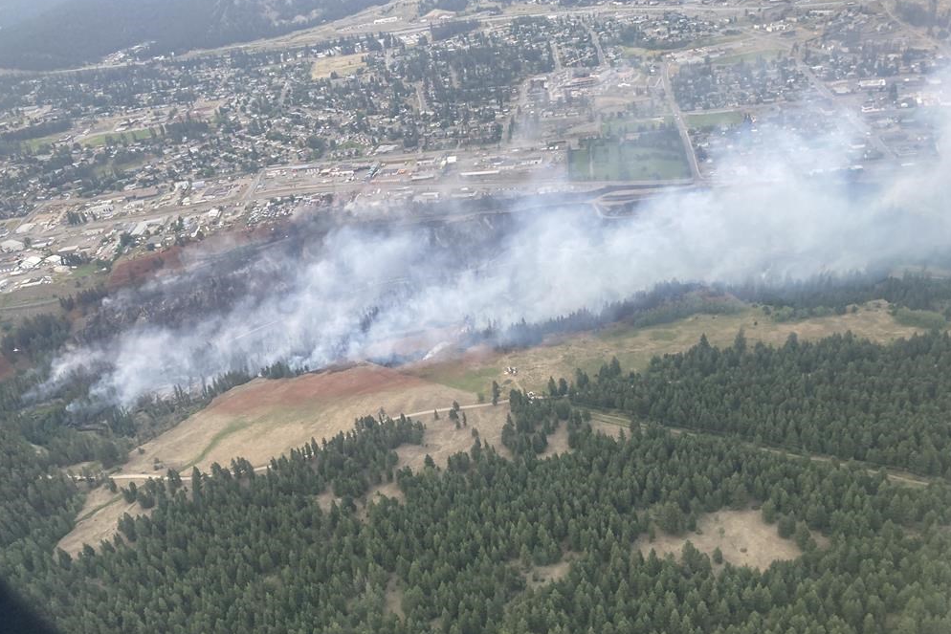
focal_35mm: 30
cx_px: 465
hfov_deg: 61.9
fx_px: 793
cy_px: 322
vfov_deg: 43.6
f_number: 1.8
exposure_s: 1/88
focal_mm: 3.99
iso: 80
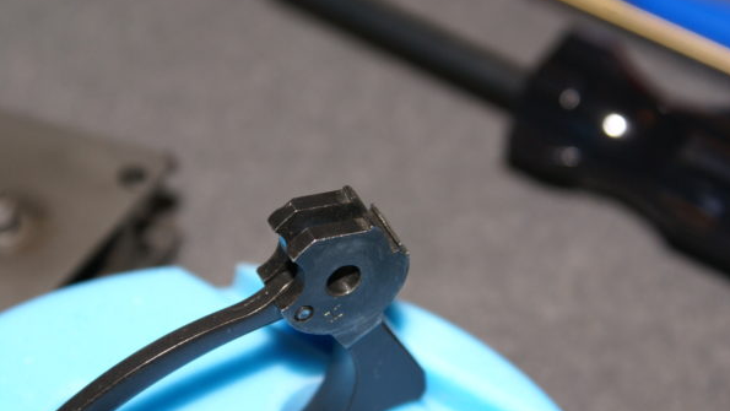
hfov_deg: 19.3
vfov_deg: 10.9
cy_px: 228
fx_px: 2149
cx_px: 367
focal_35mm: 111
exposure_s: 1/125
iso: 400
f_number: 6.3
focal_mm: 70
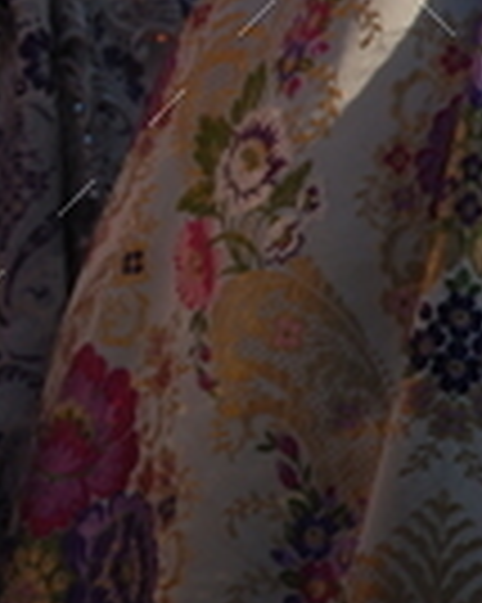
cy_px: 142
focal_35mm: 435
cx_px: -351
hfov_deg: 3.5
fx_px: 7766
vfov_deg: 4.4
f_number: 7.1
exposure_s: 1/250
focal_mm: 70
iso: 100
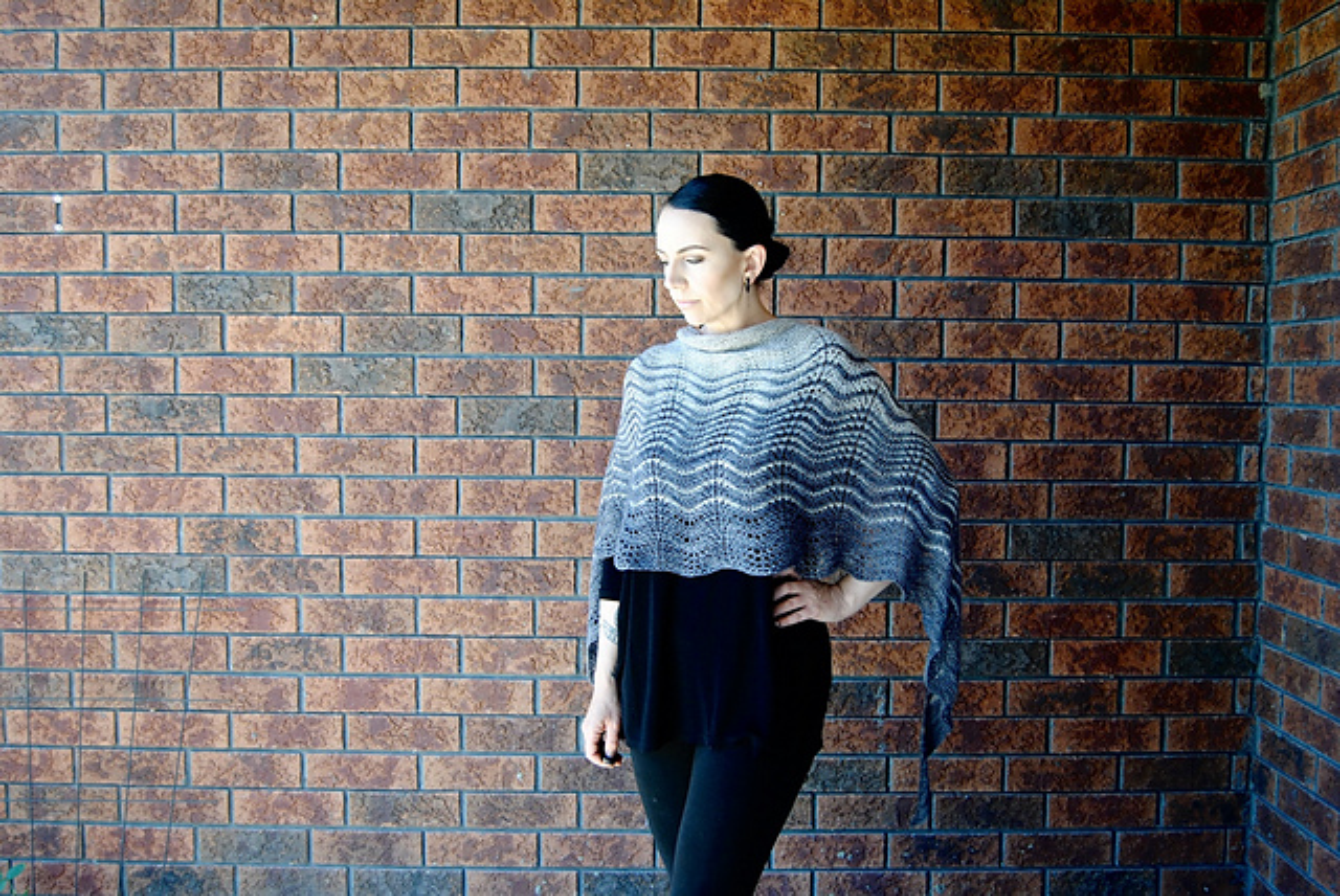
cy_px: 448
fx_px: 1229
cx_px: 670
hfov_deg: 57.2
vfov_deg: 40.0
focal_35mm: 33
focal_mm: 22
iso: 200
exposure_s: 1/80
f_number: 4.5
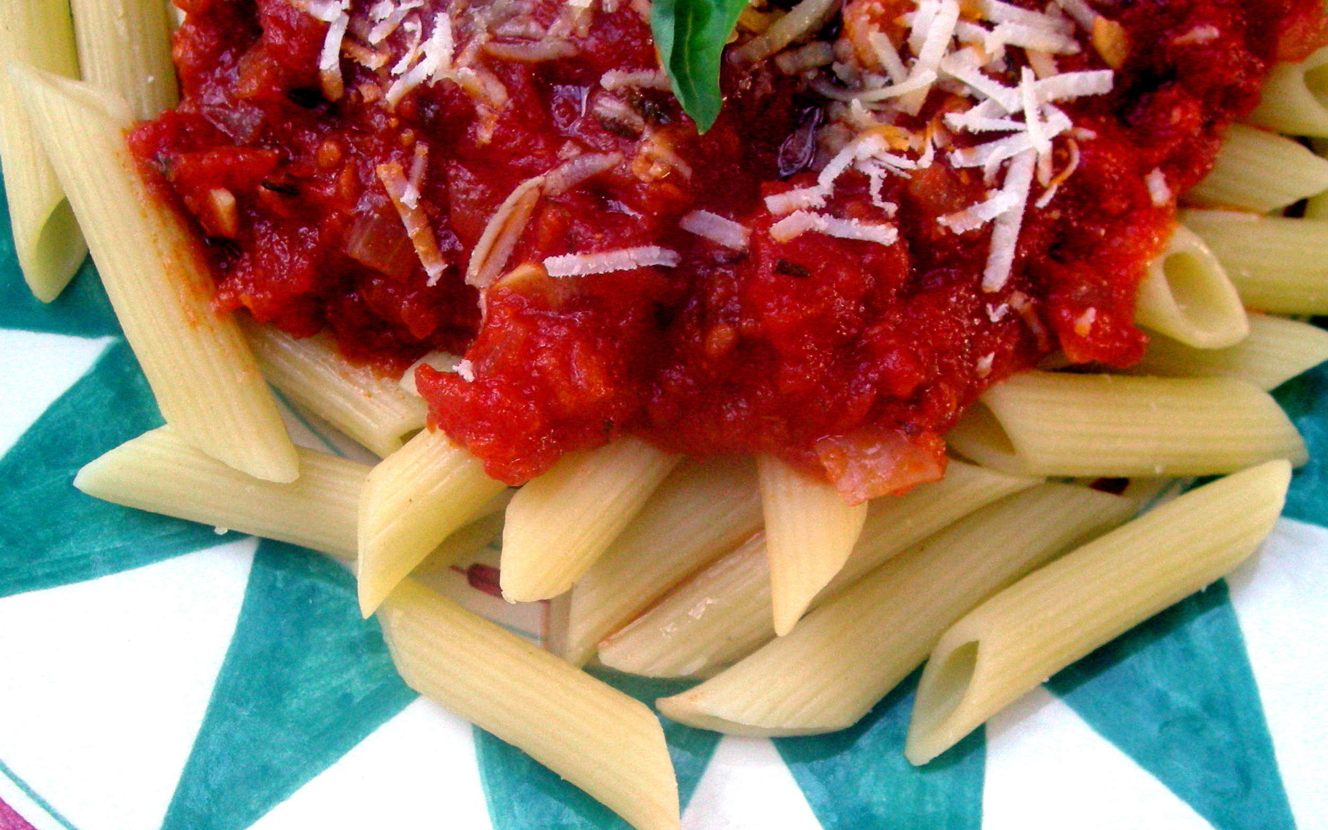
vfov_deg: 28.4
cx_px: 660
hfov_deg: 44.4
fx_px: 1629
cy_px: 547
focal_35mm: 45
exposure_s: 1/59.8
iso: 126
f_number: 2.8
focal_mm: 5.7
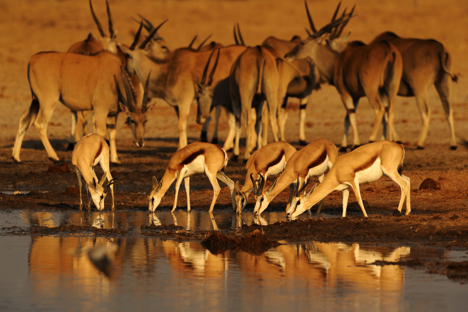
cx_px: 232
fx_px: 9536
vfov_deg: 1.9
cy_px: 151
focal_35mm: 734
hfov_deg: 2.8
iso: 800
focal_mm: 700
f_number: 8
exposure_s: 1/2500
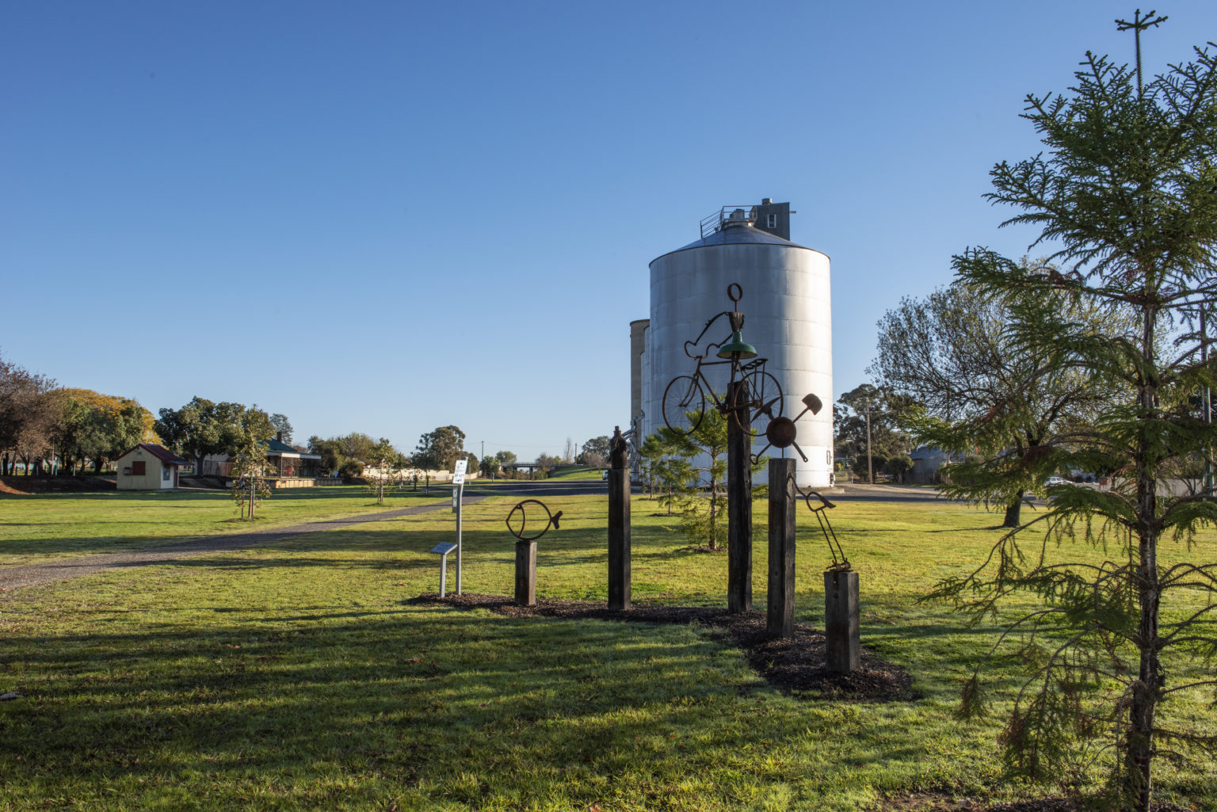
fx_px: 913
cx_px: 608
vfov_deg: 48.0
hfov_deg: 67.4
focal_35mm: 27
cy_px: 406
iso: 400
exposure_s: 1/250
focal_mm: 27
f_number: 14
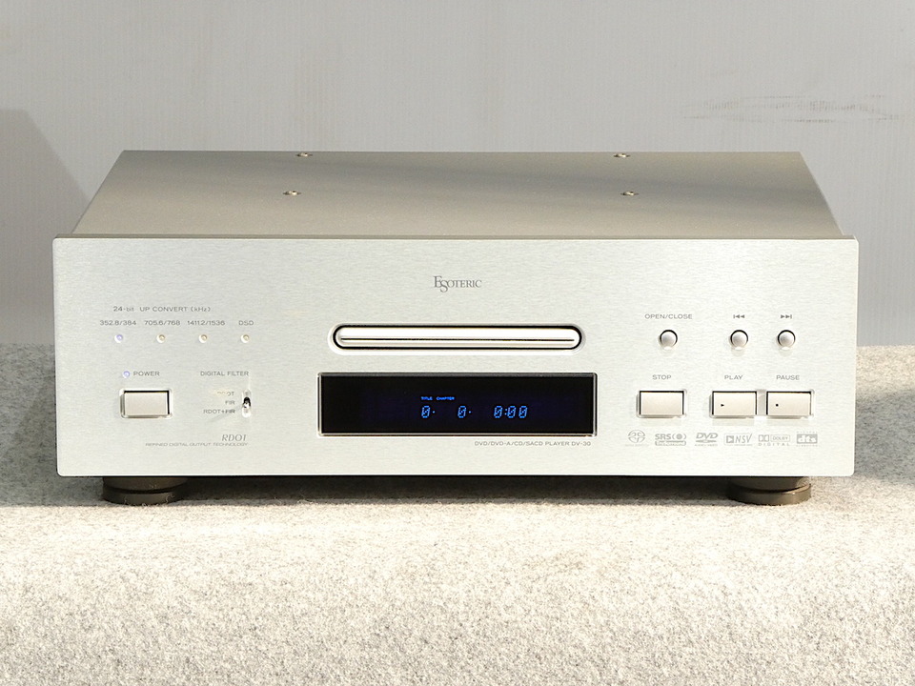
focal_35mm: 135
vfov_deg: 11.0
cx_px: 458
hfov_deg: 14.6
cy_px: 343
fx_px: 3568
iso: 400
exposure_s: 1/10
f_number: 8
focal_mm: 24.2
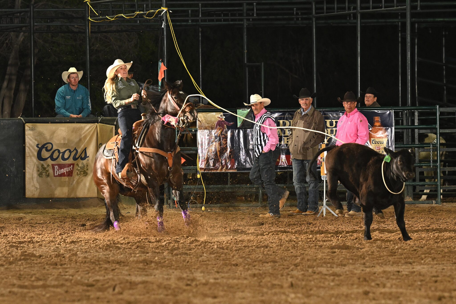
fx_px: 3799
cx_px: 228
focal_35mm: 300
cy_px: 152
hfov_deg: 6.9
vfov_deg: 4.6
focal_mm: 200
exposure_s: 1/250
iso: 640
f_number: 4.5
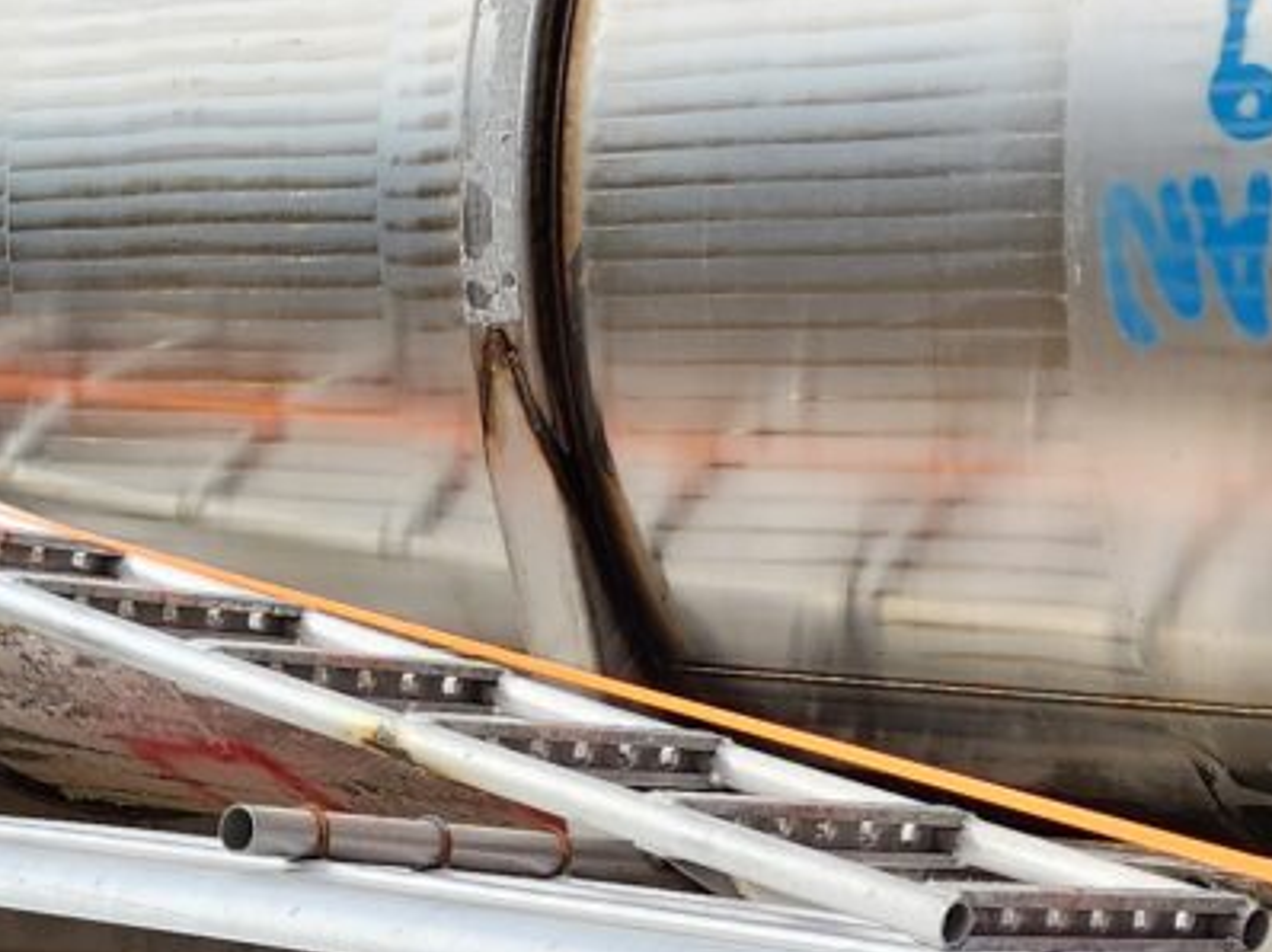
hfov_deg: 17.6
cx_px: 275
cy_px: 882
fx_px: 4076
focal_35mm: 111
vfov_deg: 13.2
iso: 12
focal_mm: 6.4
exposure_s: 1/1105
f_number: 1.8
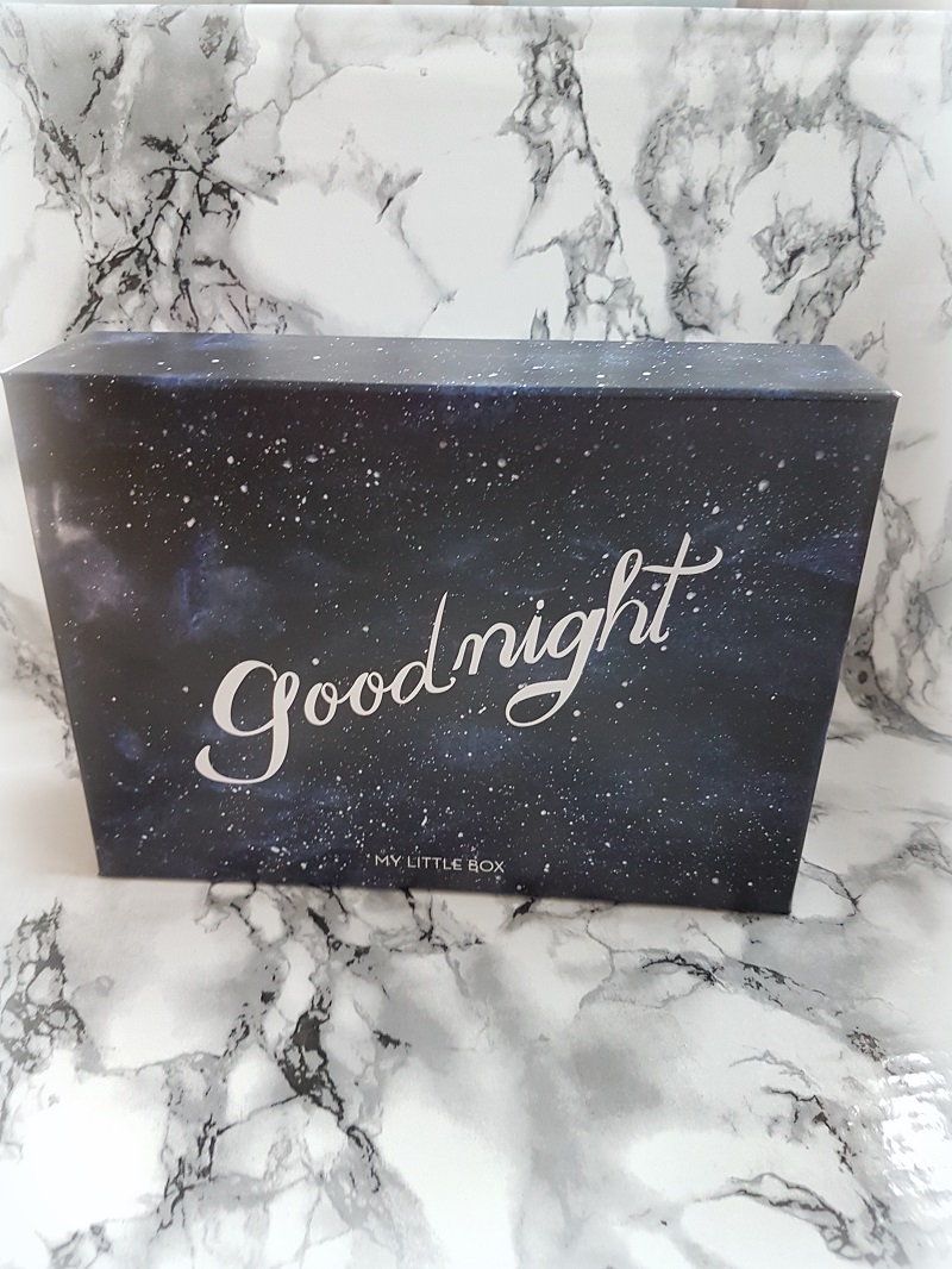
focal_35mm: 26
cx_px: 476
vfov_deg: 67.3
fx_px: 953
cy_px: 634
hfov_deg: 53.1
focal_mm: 4.2
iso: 200
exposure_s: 1/12
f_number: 1.7
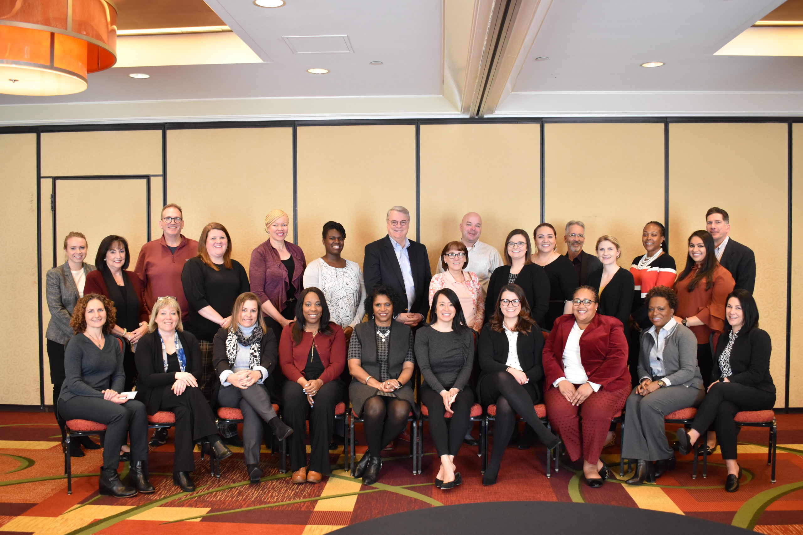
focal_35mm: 33
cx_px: 402
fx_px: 736
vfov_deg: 40.0
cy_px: 268
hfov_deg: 57.2
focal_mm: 22
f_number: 3.8
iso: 1600
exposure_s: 1/60
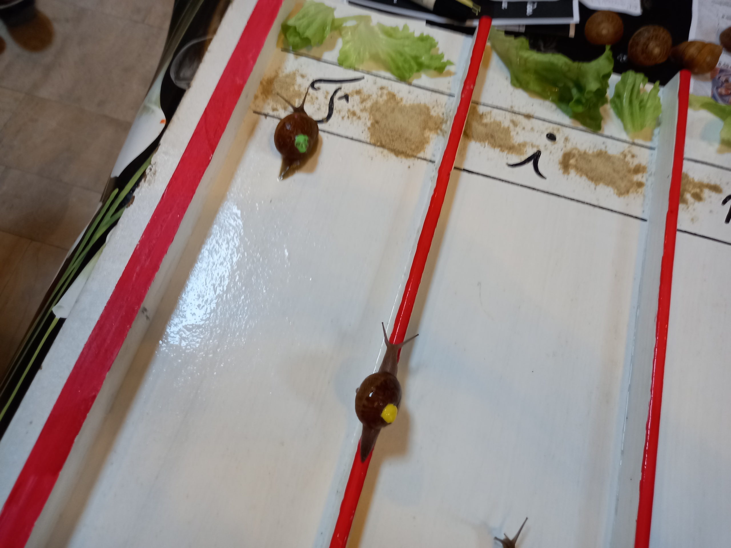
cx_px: 366
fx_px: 528
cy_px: 274
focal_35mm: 25
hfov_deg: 69.4
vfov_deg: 54.9
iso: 250
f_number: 2
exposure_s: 1/33.3
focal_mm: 4.6
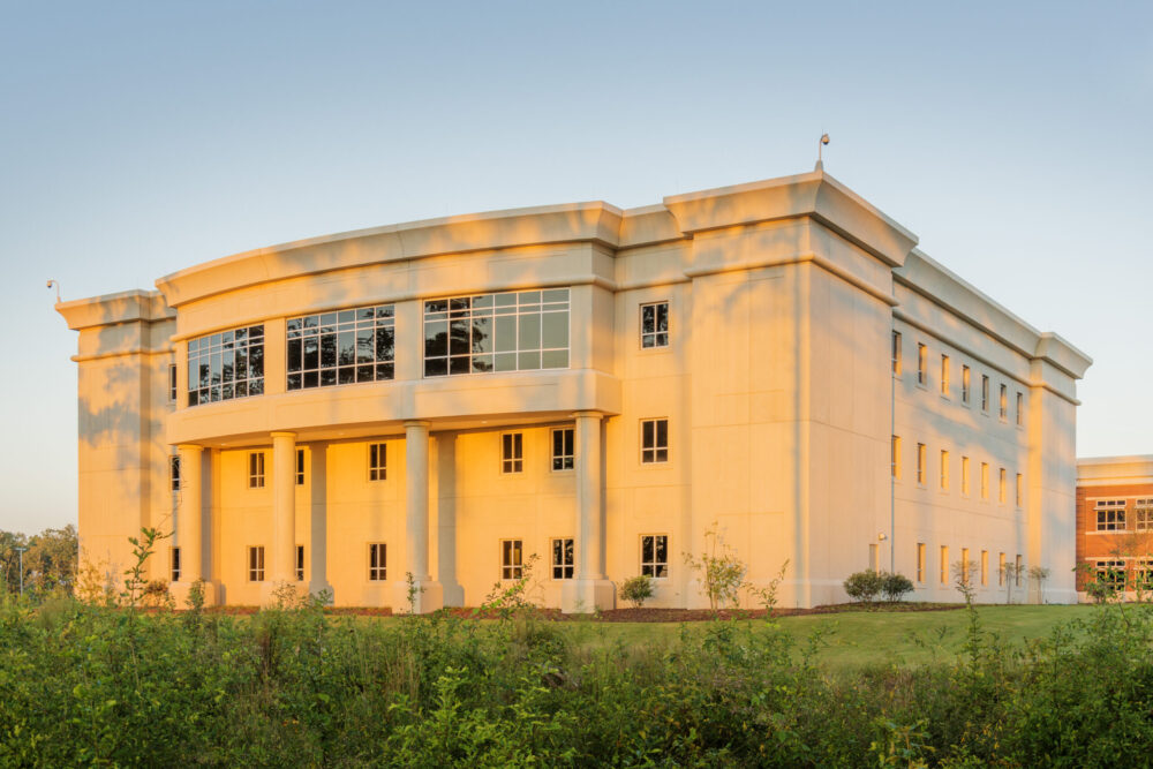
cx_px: 576
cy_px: 384
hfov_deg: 46.4
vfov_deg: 31.9
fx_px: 1345
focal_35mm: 42
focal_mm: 42
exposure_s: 1/125
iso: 400
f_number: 9
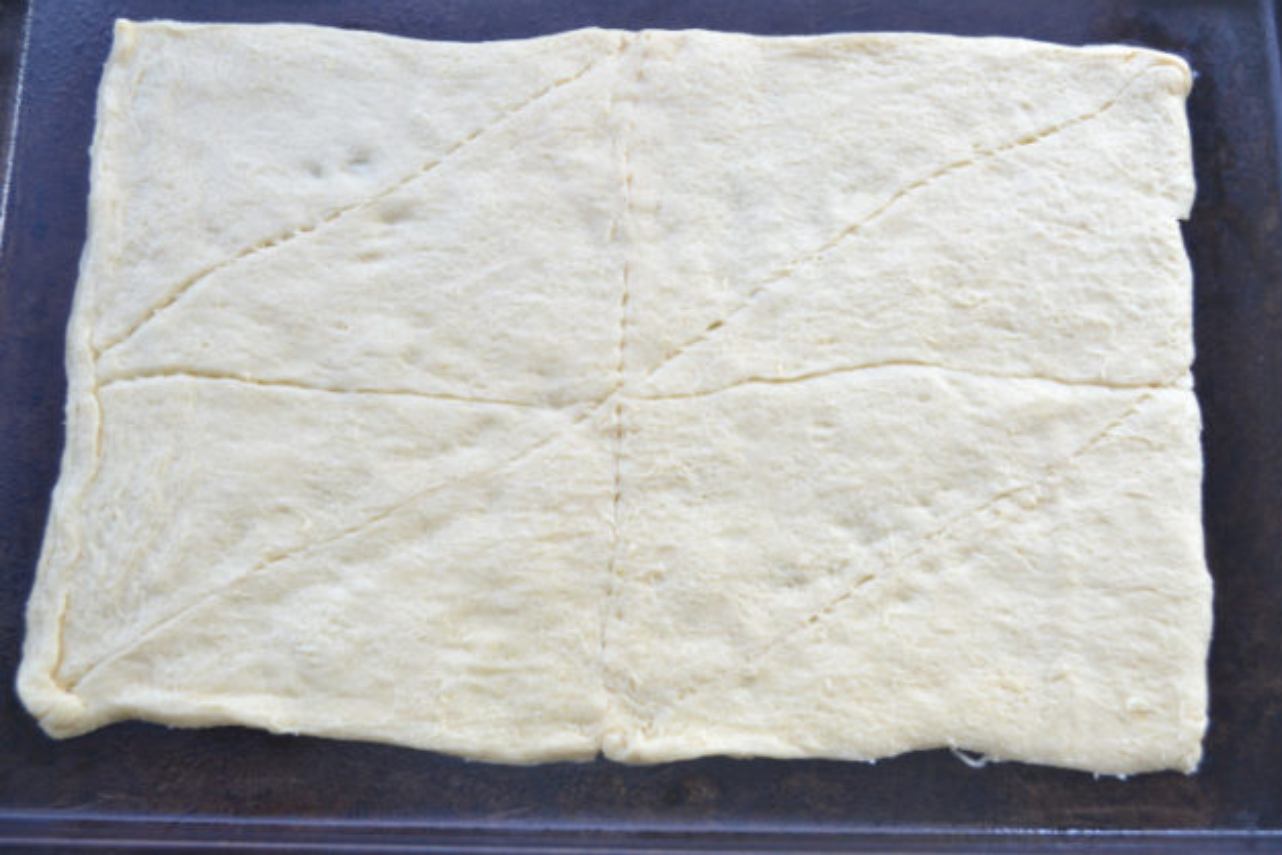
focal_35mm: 43
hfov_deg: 45.4
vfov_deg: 31.2
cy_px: 419
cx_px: 640
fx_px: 1532
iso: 400
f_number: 5
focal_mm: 28
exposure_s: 1/40
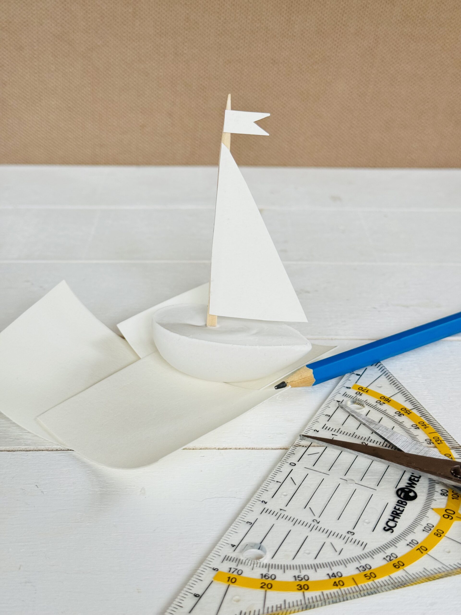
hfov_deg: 30.3
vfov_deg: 39.7
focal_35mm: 48
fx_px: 852
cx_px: 230
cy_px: 308
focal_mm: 6.76
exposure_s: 1/91
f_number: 1.78
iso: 100
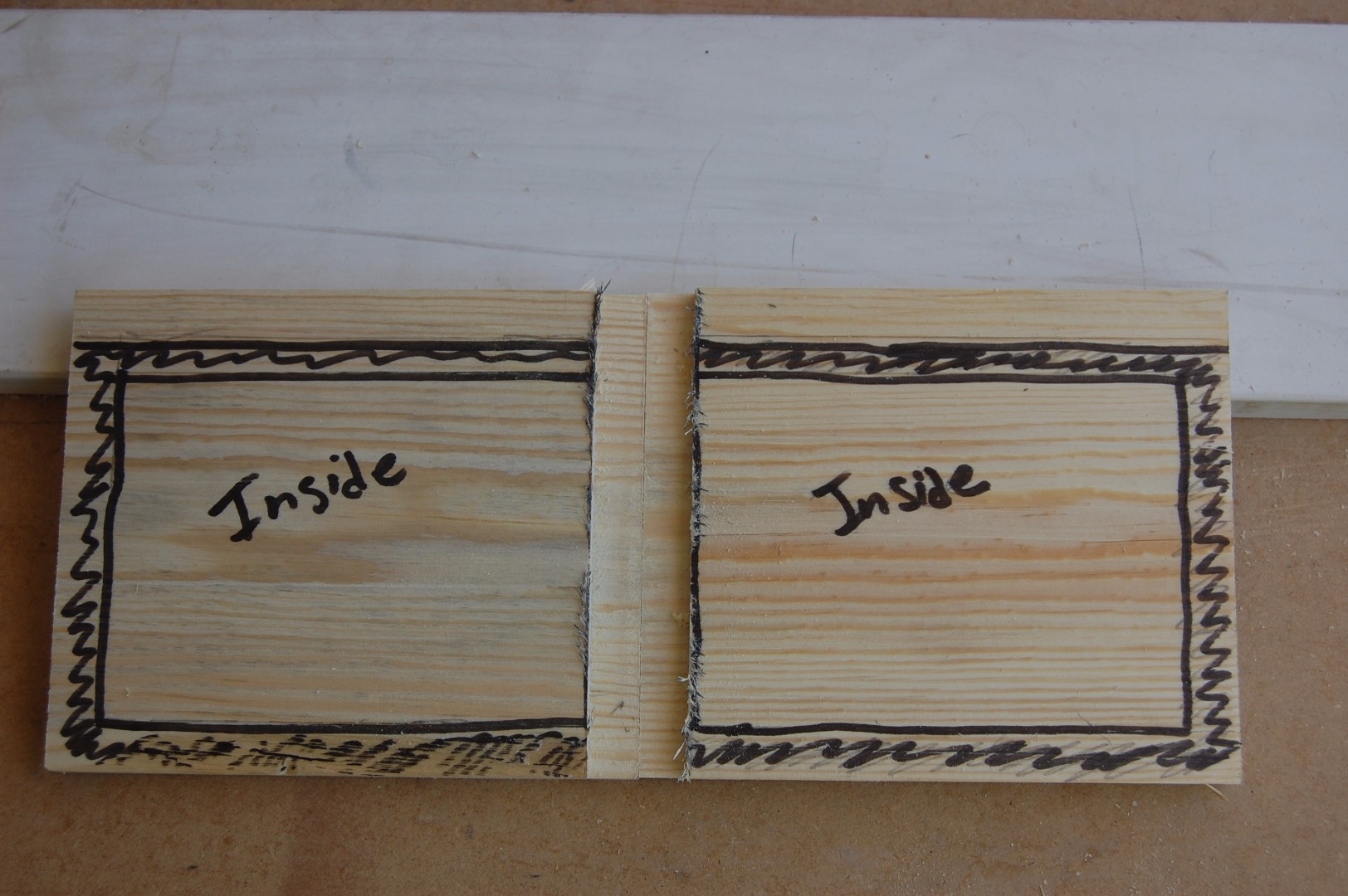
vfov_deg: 26.4
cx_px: 674
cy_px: 448
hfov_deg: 38.9
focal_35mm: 51
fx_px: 1908
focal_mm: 34
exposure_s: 1/200
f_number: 7.1
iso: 200
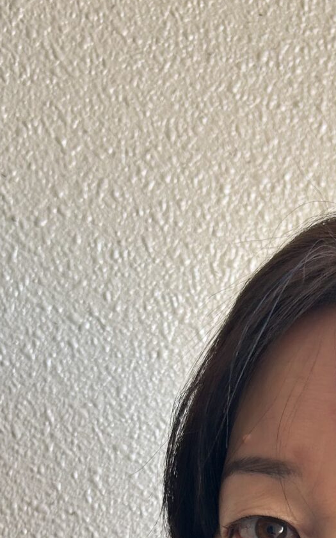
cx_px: 313
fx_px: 1231
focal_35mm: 84
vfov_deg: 22.1
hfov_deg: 15.3
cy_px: 699
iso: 50
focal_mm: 5.7
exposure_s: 1/121
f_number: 1.5
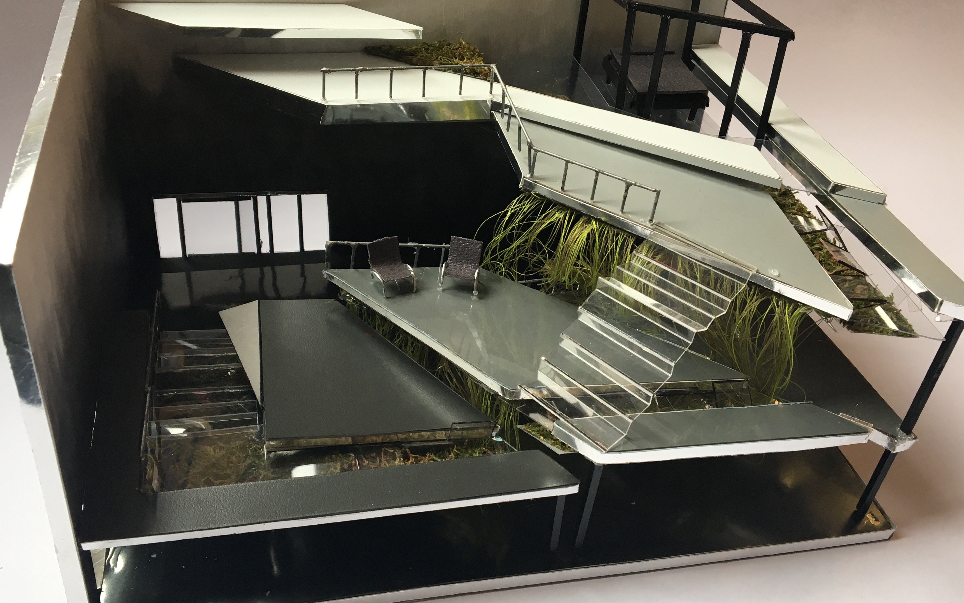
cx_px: 454
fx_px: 946
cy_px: 307
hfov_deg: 54.0
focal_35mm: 36
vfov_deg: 35.3
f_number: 2.2
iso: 25
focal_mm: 4.15
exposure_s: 1/33
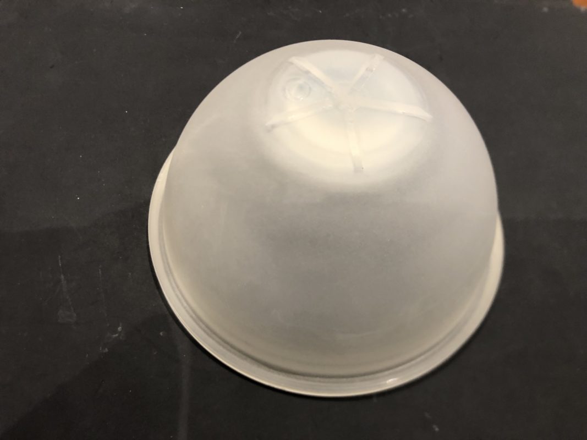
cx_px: 294
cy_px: 220
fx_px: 475
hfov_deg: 63.4
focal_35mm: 28
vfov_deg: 49.7
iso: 50
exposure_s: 1/15
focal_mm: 3.99
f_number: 1.8
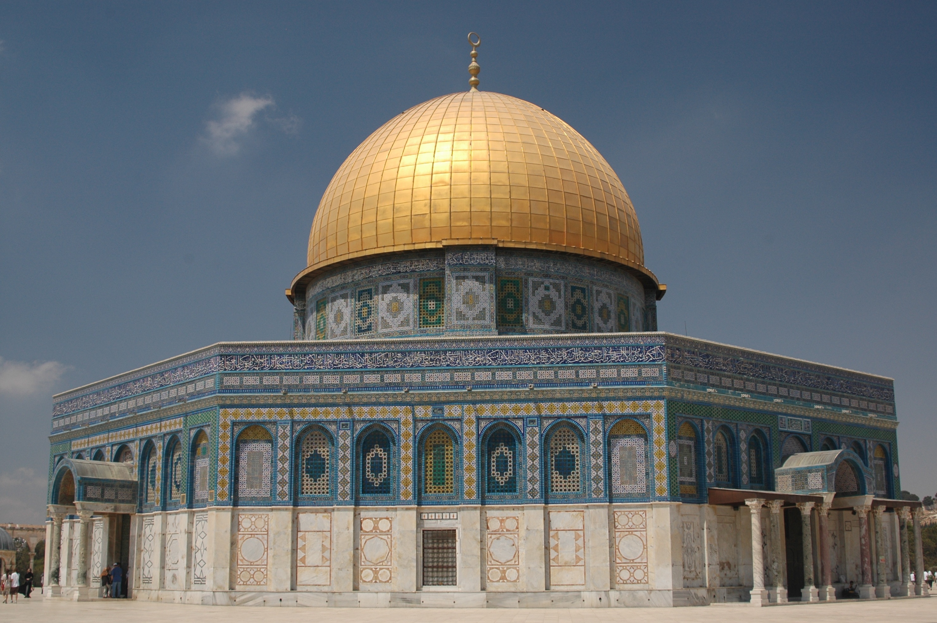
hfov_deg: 46.4
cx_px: 468
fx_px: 1092
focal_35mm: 42
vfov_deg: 31.8
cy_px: 312
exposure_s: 1/250
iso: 200
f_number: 8
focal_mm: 28
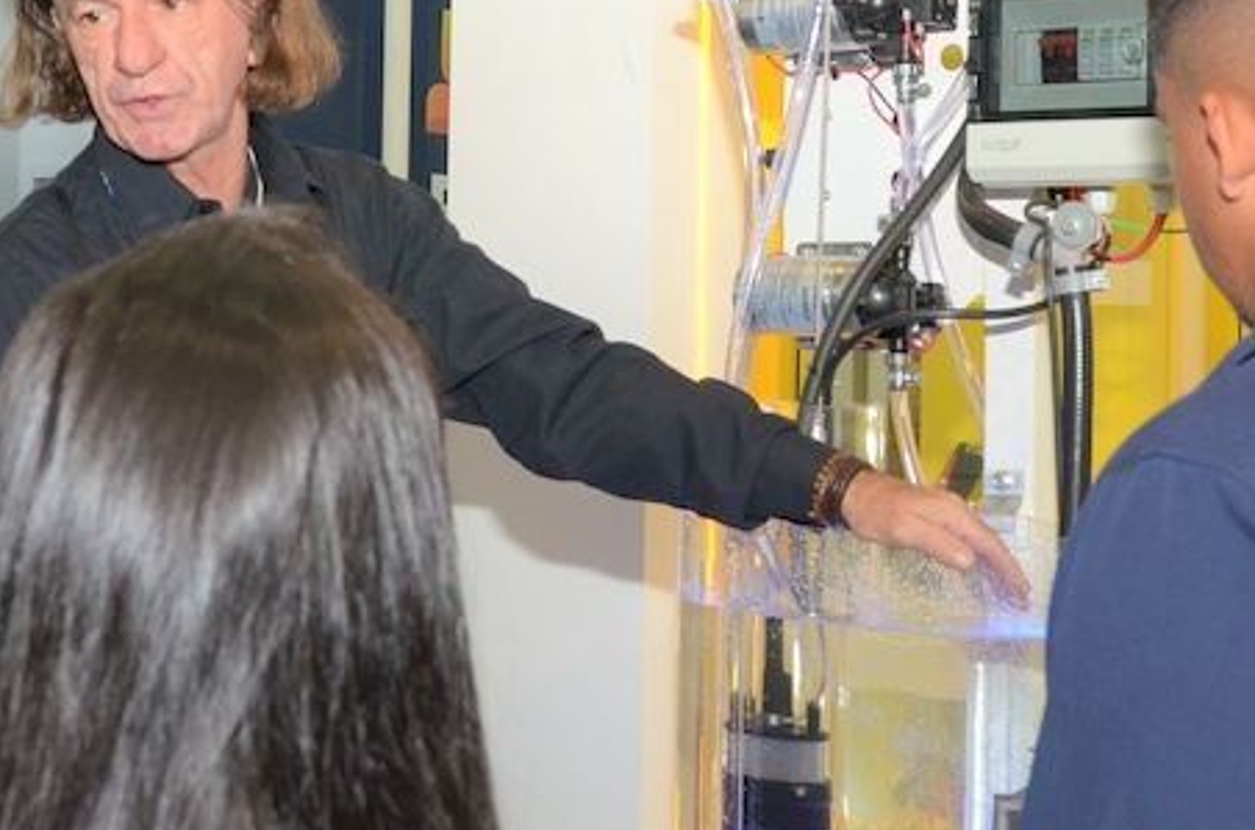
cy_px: 203
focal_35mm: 73
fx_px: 2539
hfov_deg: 27.7
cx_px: 489
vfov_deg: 18.4
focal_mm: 22
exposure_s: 1/125
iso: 1250
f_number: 5.6
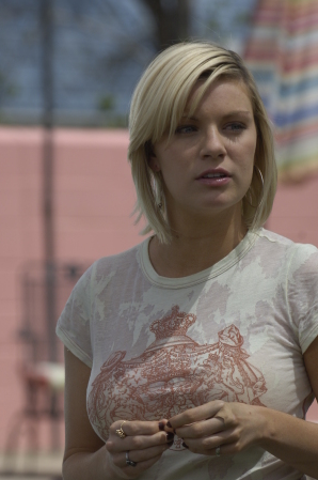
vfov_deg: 6.5
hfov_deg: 4.3
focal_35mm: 317
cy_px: 277
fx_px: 4208
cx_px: 187
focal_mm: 175
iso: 200
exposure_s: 1/1000
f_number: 7.1
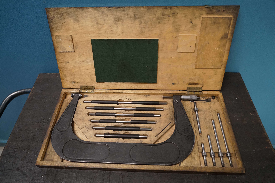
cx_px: 138
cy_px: 92
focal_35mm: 24
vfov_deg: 53.1
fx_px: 183
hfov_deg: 73.7
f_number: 4
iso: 2500
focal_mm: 24
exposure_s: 1/160
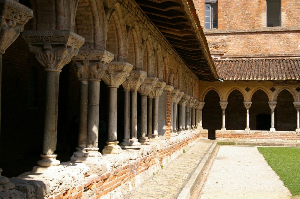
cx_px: 150
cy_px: 100
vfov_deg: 27.2
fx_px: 412
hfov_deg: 40.0
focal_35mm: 50
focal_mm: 33
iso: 200
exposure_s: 1/350
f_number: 8
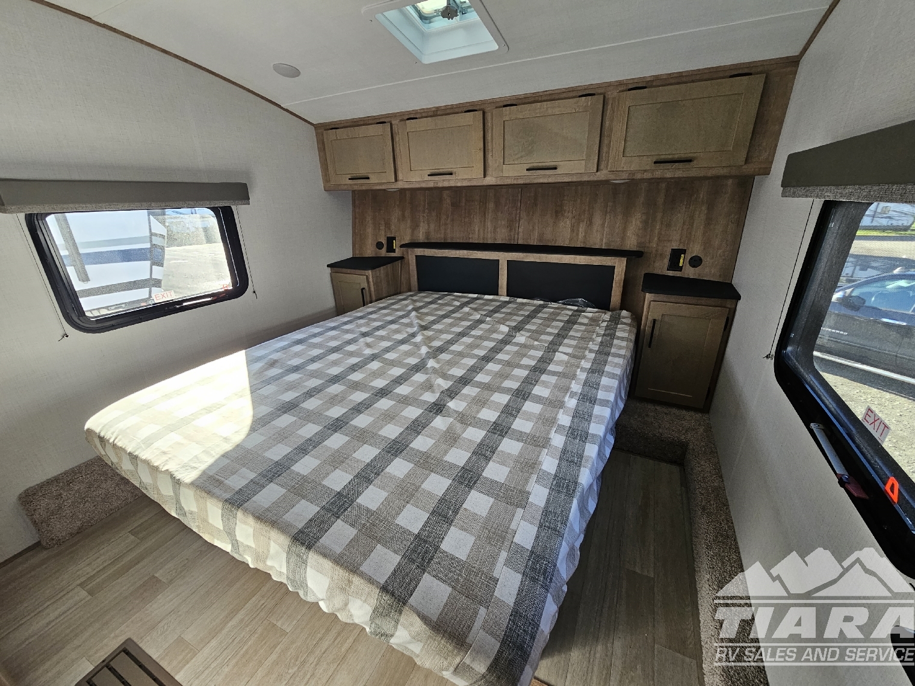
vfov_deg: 89.9
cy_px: 343
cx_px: 458
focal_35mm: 13
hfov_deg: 106.2
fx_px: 344
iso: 160
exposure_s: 1/60
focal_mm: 2.2
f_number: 2.2
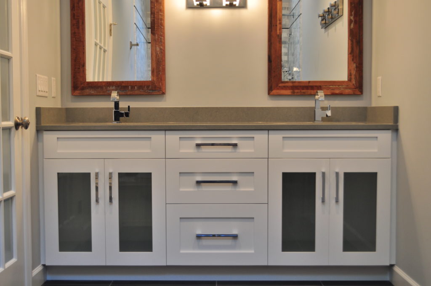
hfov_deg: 41.2
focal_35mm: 48
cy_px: 143
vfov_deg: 28.0
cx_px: 216
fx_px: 574
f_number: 4.8
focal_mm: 32
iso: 250
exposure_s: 1/20
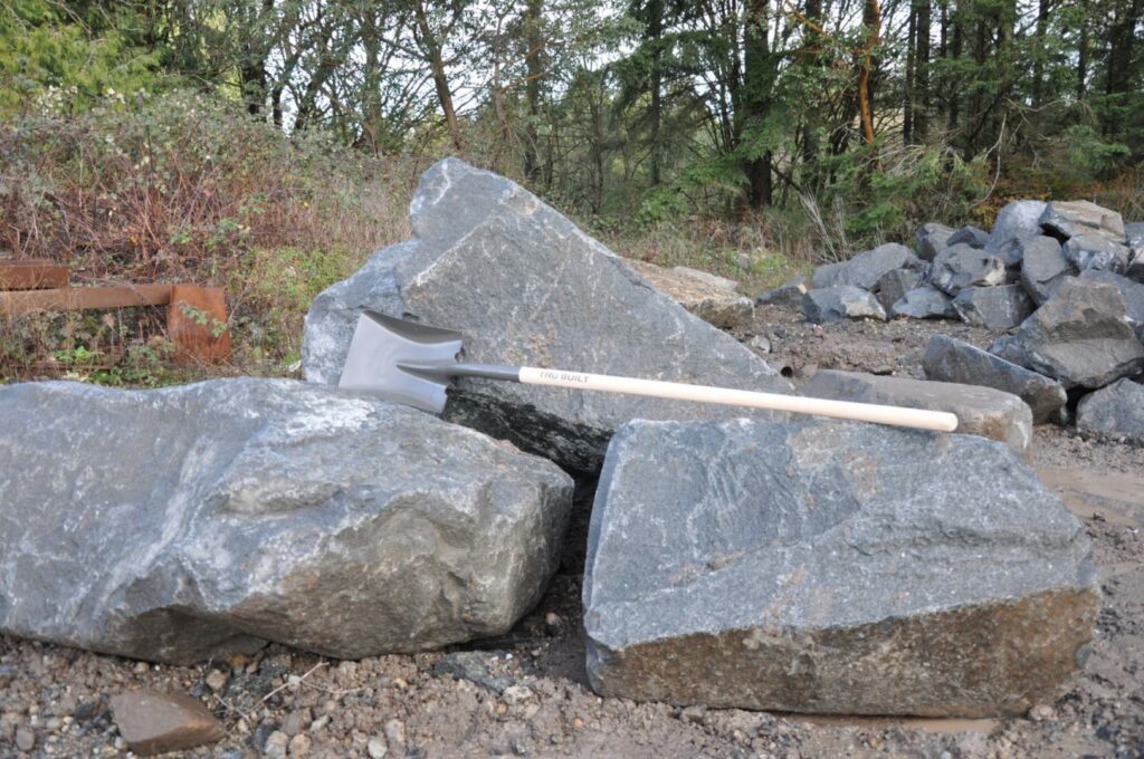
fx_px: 1000
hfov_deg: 59.6
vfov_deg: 41.6
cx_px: 572
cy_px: 380
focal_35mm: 32
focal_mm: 21
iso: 400
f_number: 5
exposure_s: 1/100
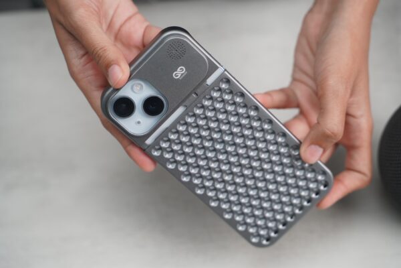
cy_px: 134
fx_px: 835
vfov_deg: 18.2
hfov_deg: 27.0
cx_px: 200
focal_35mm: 75
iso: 2000
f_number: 4
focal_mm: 75
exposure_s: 1/160
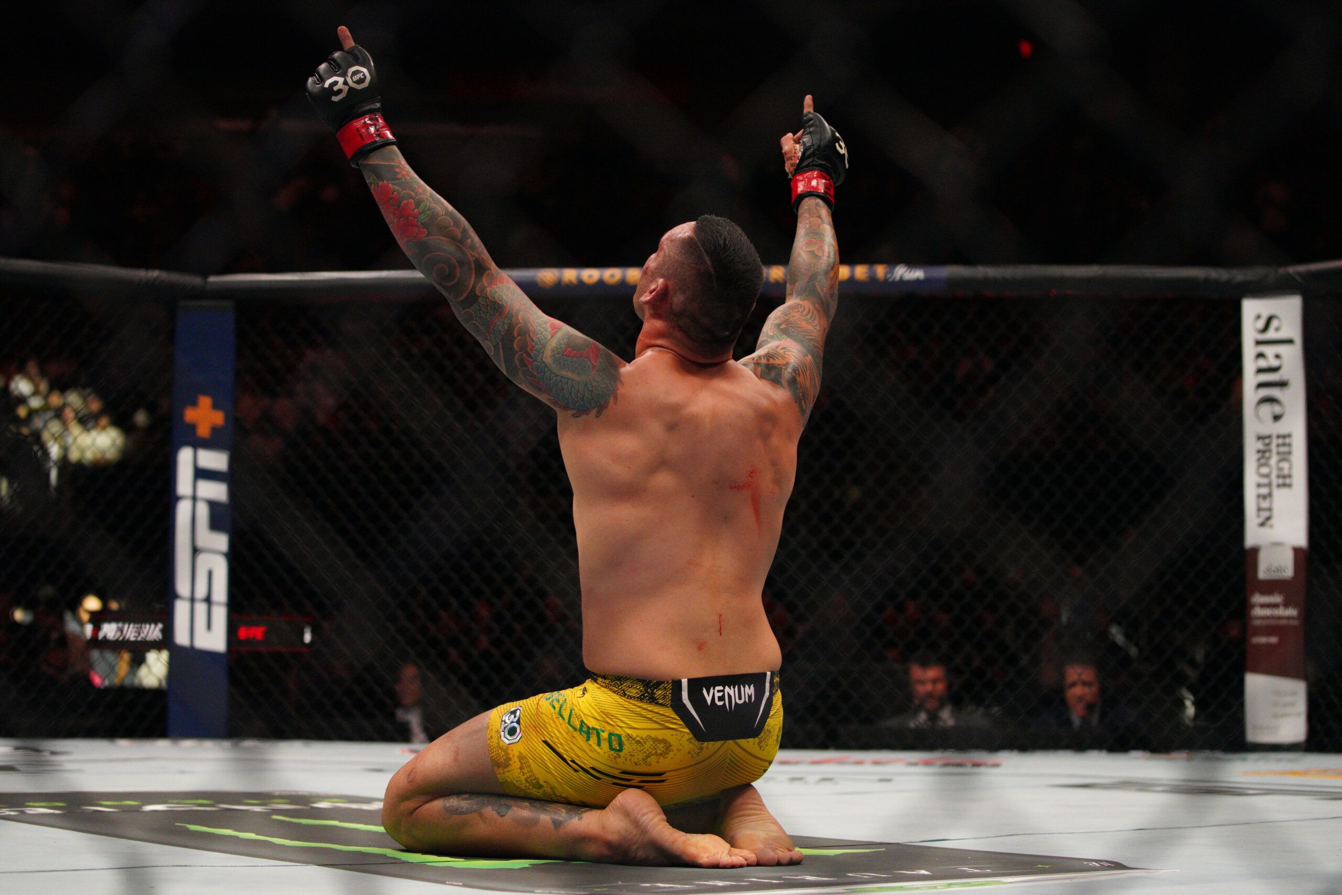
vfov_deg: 19.5
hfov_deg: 28.8
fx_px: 2609
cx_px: 671
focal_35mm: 70
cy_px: 448
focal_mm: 70
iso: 5000
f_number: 2.8
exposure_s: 1/5000
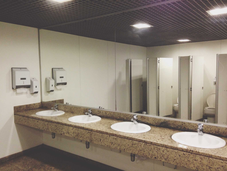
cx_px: 114
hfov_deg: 55.4
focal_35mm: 33
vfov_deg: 42.9
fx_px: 216
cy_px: 86
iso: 125
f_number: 2.4
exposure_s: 1/20
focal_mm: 4.12
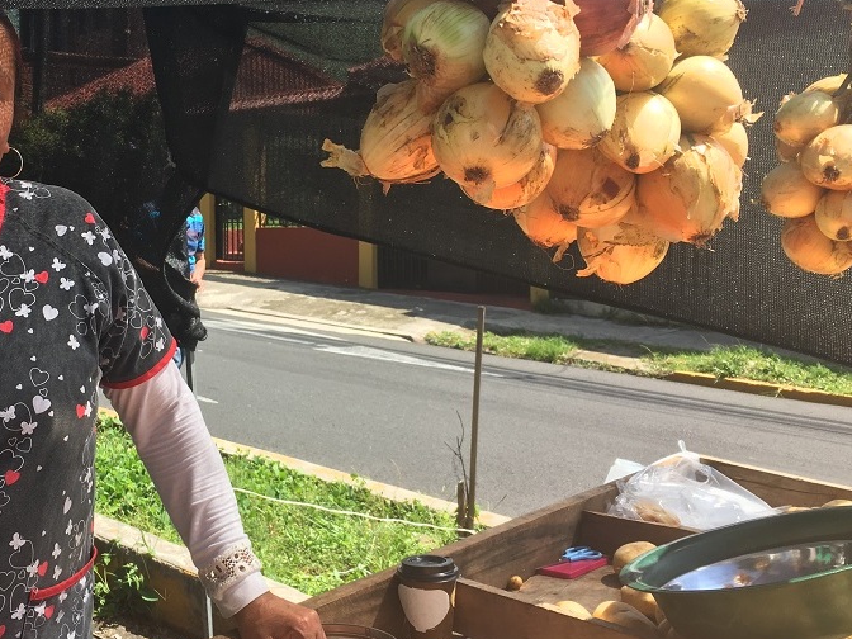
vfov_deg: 31.5
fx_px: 1132
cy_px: 290
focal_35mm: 46
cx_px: 250
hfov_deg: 40.4
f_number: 2.2
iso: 25
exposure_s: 1/587
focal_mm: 4.15
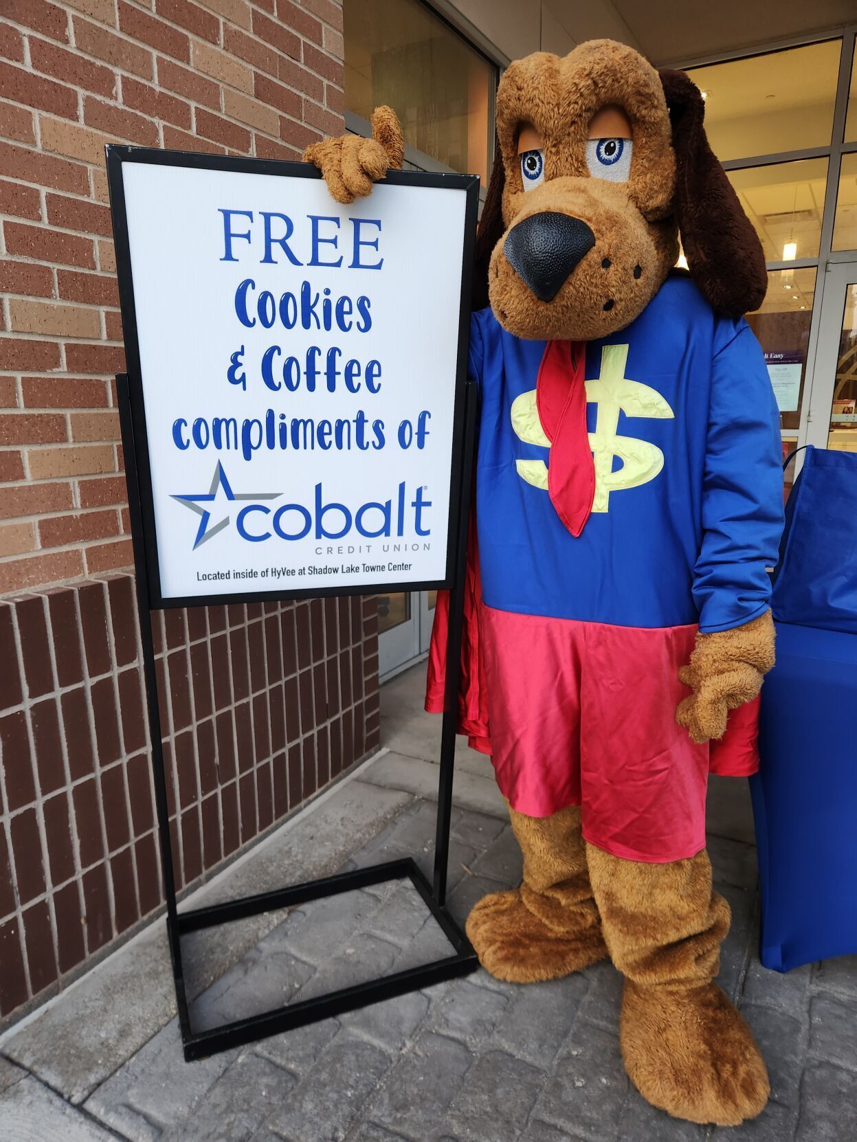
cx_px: 428
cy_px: 571
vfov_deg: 73.9
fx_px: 759
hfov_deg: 58.9
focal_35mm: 23
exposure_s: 1/180
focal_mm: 5.4
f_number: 1.8
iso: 160
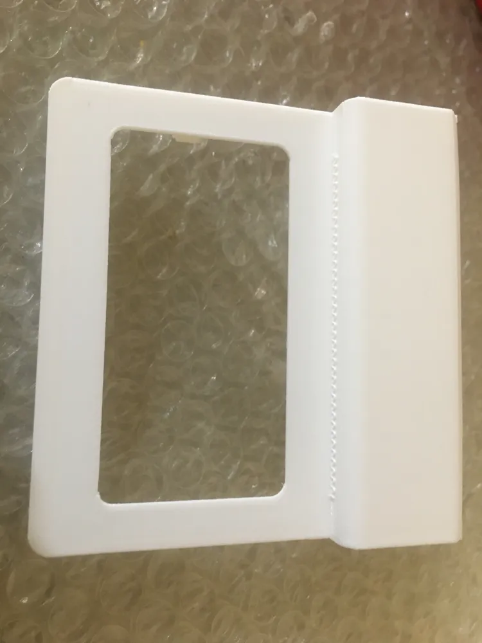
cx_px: 241
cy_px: 322
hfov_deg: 48.2
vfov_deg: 61.7
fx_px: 538
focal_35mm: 29
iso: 100
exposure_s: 1/10
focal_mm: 4.15
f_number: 2.2
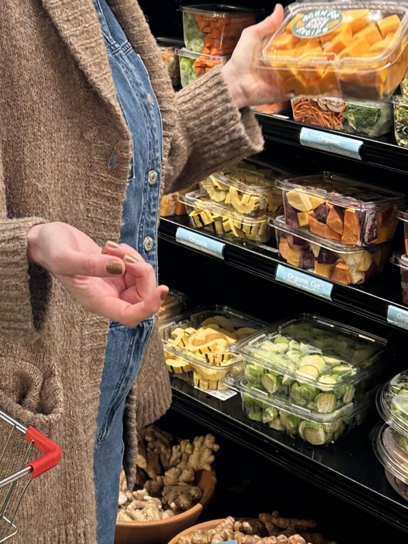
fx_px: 1116
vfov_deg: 27.1
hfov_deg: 20.4
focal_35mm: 71
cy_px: 155
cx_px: 57
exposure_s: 1/60
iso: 80
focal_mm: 5.7
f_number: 1.5
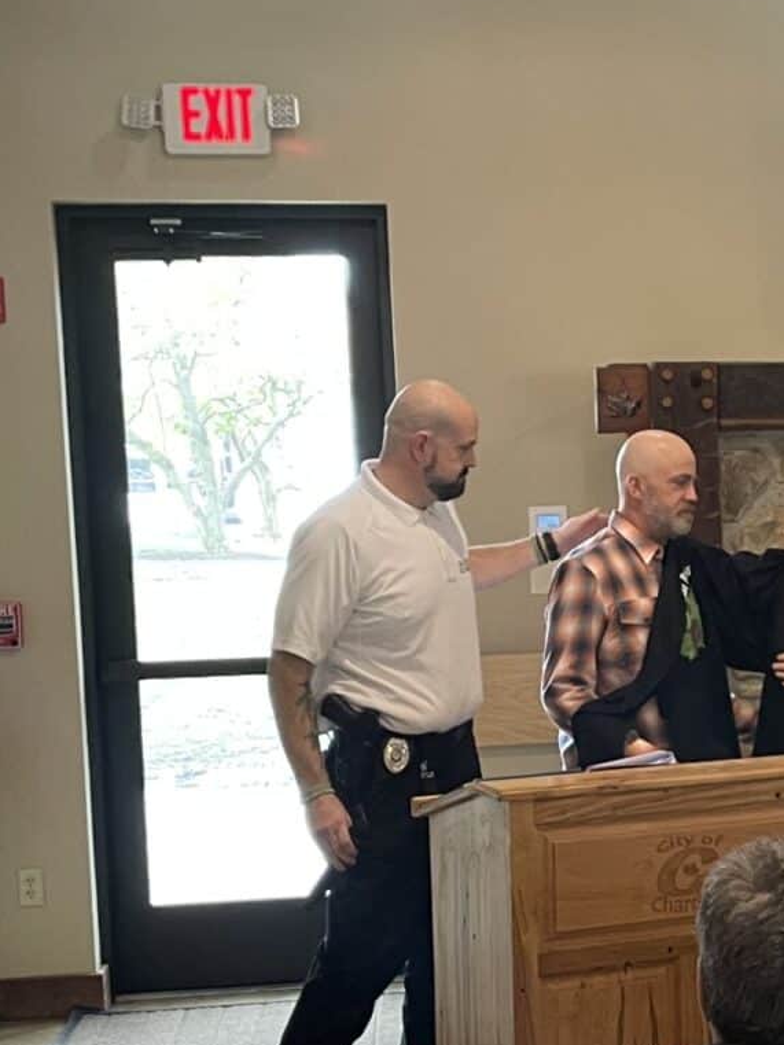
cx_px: 789
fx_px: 2113
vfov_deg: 27.6
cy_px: 681
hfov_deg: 20.3
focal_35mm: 70
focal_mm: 4.2
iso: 160
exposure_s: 1/60
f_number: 1.6
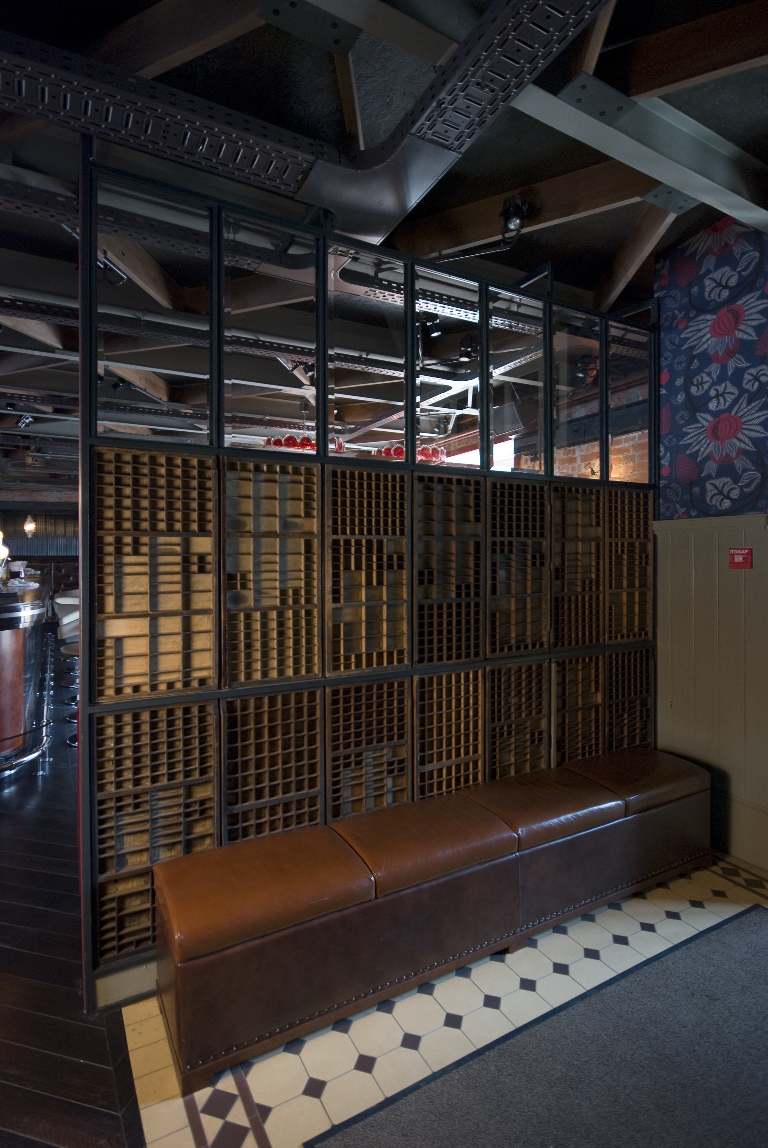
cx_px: 384
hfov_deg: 69.8
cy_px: 574
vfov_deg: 92.4
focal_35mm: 17
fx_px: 550
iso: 200
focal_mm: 11.5
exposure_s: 1/10
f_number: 5
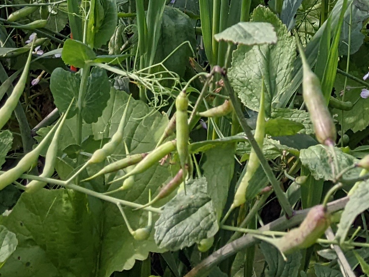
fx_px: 1194
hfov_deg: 17.4
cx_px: 295
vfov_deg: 12.0
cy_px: -244
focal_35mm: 112
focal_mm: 4.44
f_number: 1.8
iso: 49
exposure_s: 1/2347
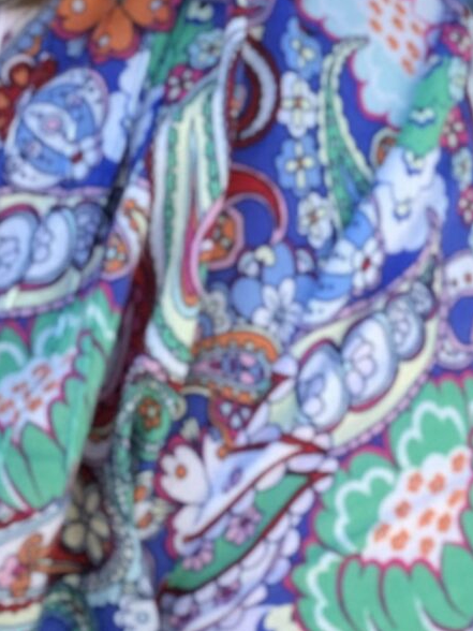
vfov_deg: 7.6
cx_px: -141
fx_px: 4518
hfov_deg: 6.0
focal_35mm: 248
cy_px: -677
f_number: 2.8
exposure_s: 1/60
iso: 25
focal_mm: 6.6
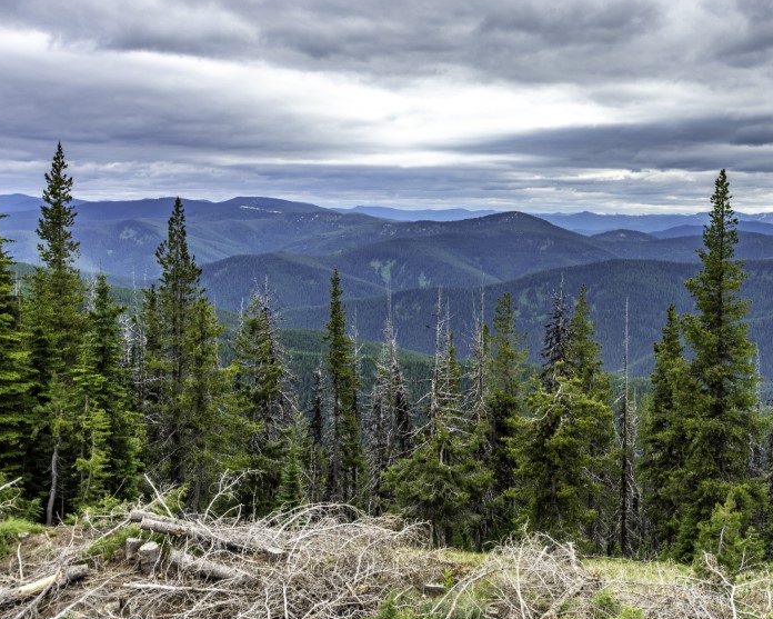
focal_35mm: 45
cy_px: 257
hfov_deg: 40.1
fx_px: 1030
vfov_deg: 33.4
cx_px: 568
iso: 250
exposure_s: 1/320
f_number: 11
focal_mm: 29
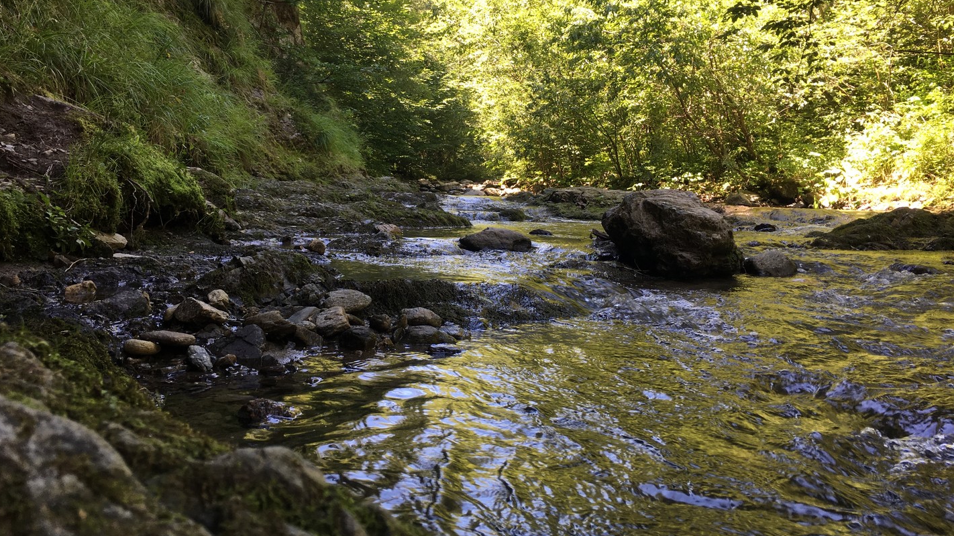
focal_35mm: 32
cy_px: 216
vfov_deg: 36.6
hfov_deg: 61.0
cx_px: 473
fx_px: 810
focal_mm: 4.15
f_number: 2.2
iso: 25
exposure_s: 1/100
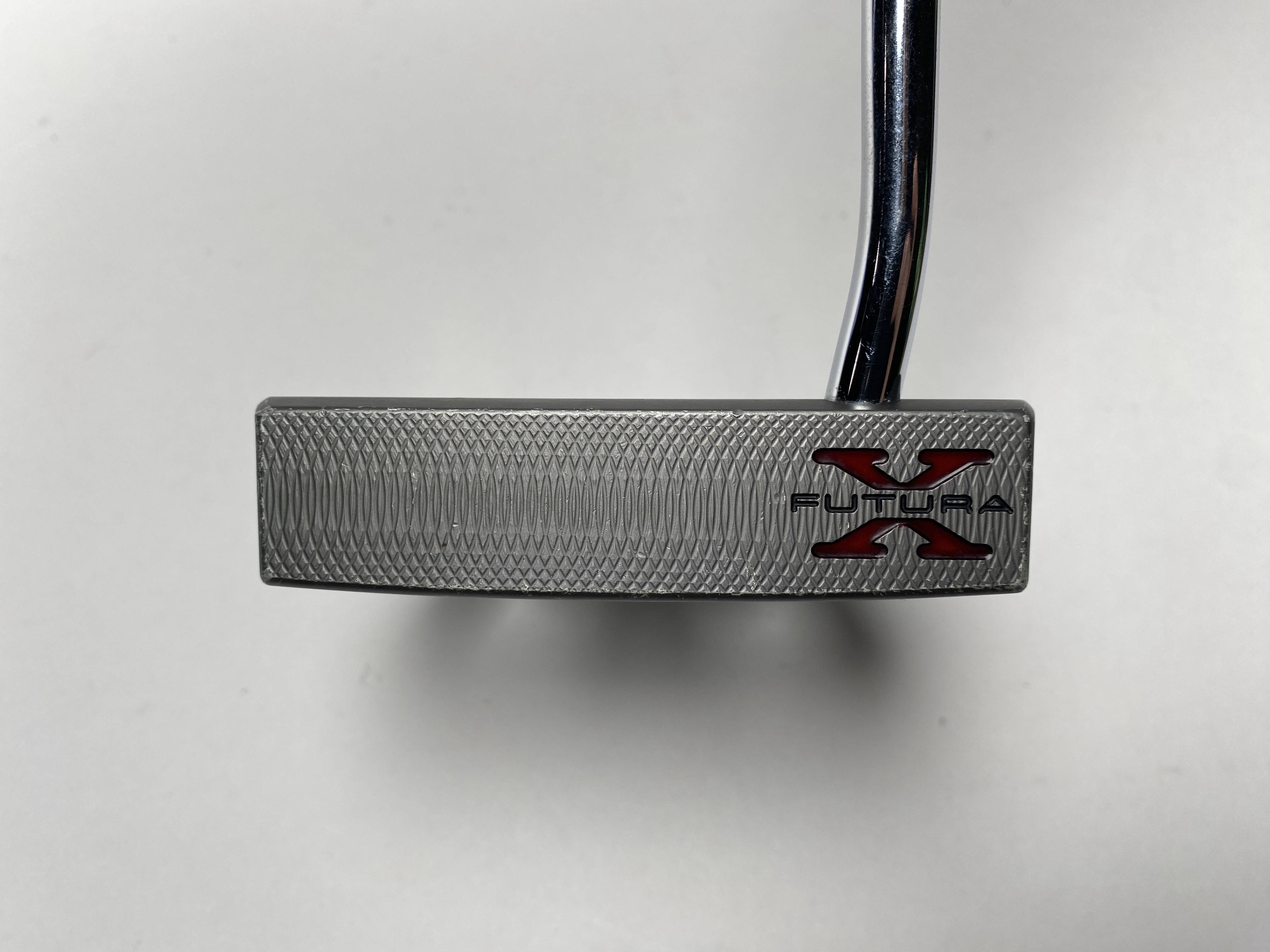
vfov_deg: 54.9
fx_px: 917
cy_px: 476
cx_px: 635
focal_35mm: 25
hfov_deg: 69.4
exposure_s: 1/170
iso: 32
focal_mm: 4.25
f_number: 1.8
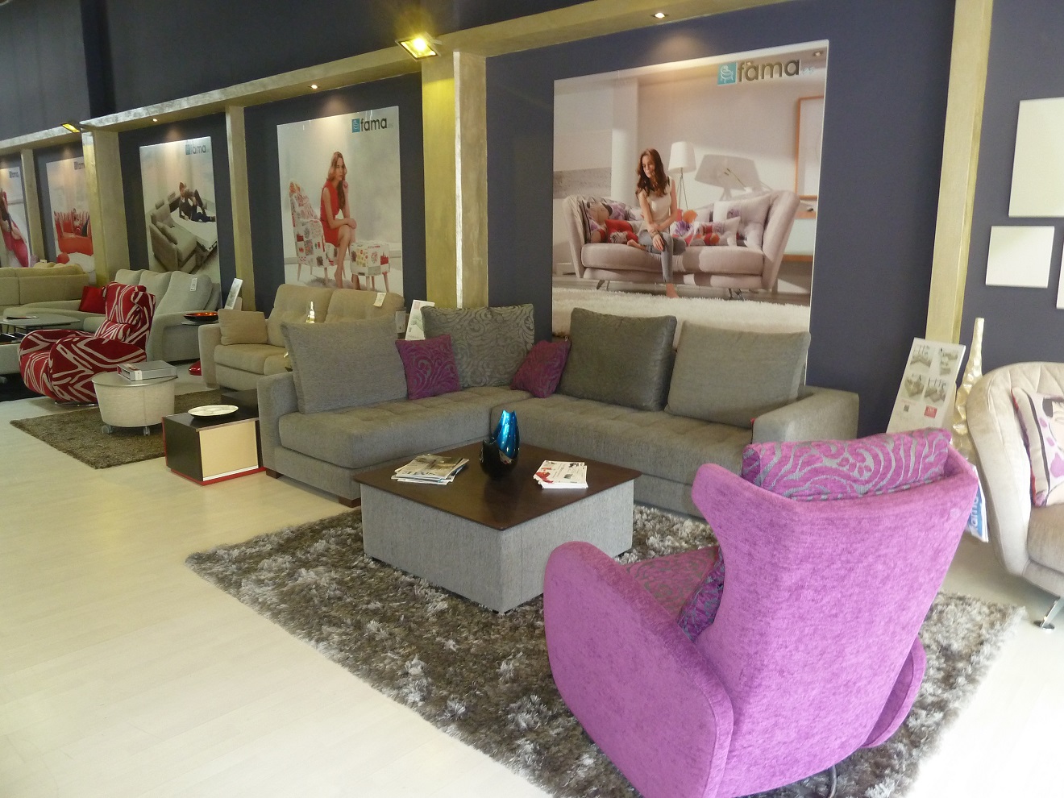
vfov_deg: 54.9
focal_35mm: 25
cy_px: 399
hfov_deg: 69.4
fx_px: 768
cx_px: 532
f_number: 3.3
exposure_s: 1/30
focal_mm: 4.1
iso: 200
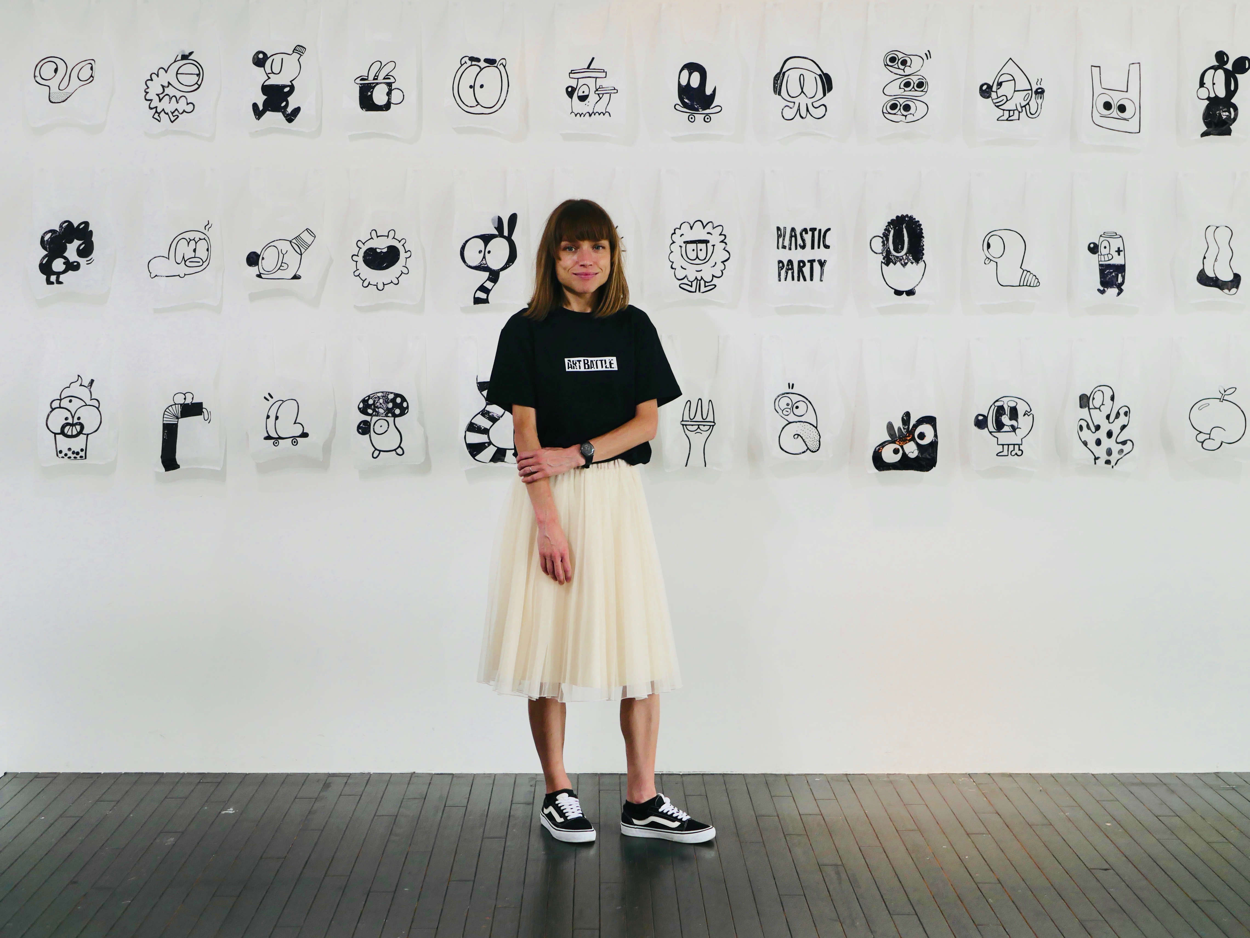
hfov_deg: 38.2
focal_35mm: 50
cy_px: 469
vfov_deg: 29.1
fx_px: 1806
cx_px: 625
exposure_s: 1/250
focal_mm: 25
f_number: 2.8
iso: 200
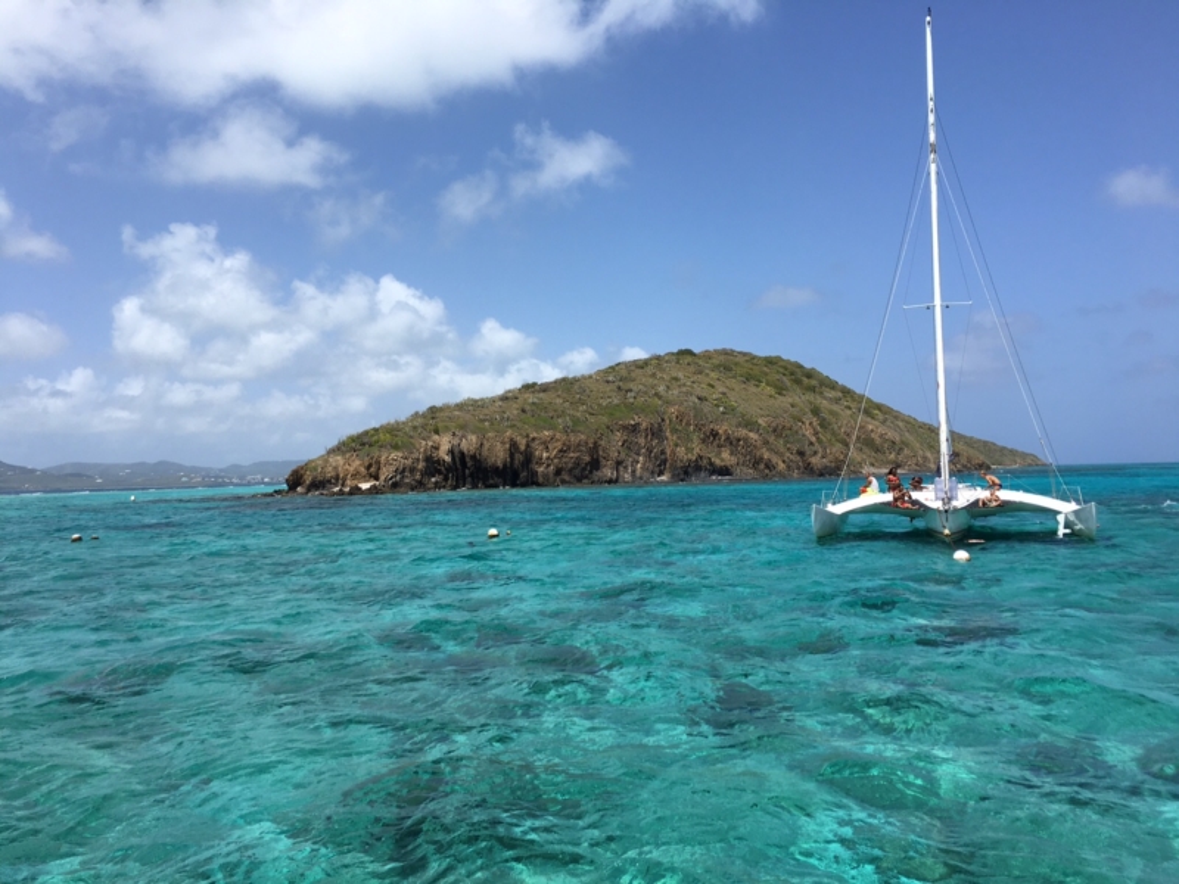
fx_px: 988
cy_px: 442
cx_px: 590
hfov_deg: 61.7
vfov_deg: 48.2
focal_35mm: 29
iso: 25
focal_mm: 4.15
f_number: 2.2
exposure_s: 1/2137
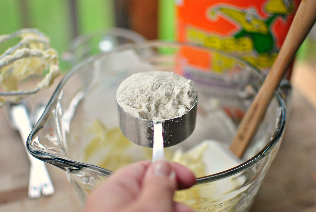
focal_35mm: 52
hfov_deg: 37.8
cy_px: 106
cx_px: 158
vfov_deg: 25.8
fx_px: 461
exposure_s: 1/320
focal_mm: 35
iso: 100
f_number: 1.8
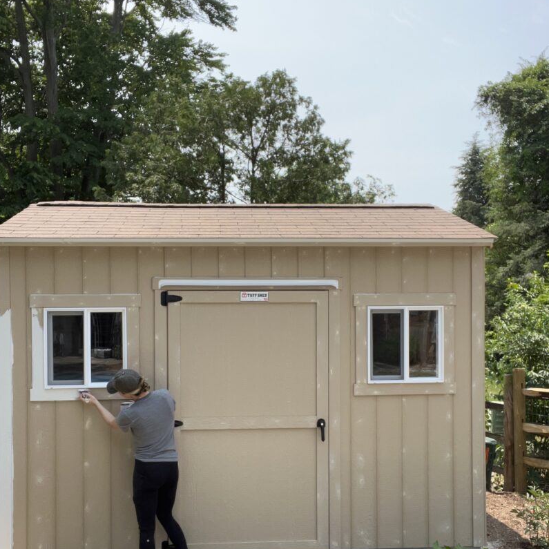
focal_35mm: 36
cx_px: 273
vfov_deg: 45.9
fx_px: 646
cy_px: 320
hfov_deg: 46.0
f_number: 2.2
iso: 32
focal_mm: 2.71
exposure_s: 1/621
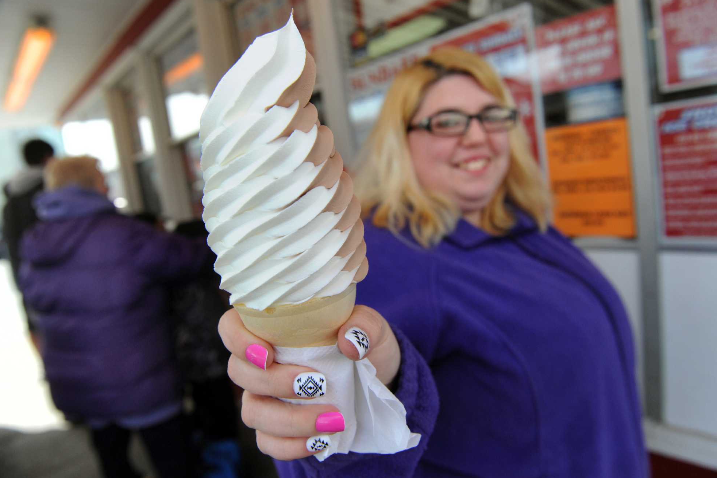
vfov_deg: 51.3
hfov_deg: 71.5
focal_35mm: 25
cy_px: 234
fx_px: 498
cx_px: 361
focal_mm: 24
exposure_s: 1/2000
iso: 1600
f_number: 5
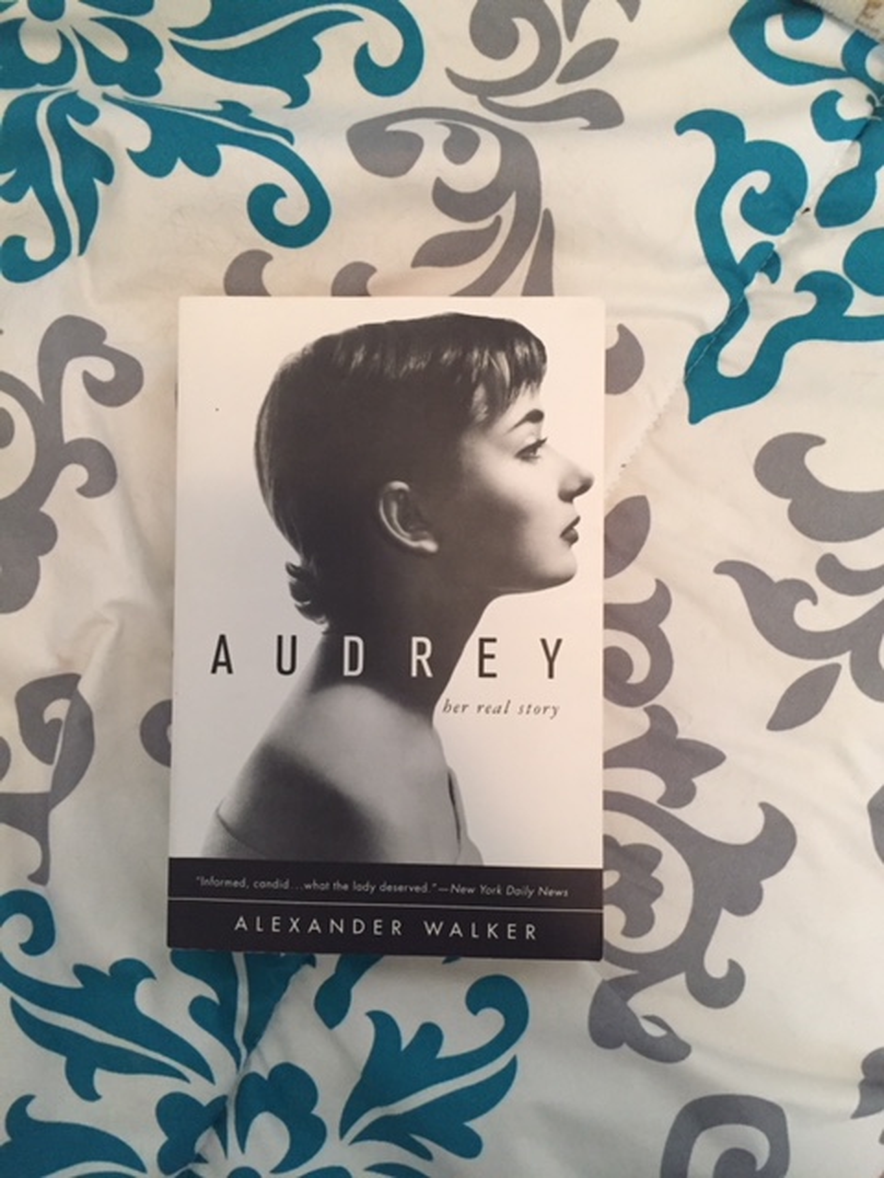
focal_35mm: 29
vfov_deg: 61.7
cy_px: 589
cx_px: 442
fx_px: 987
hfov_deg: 48.2
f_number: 2.2
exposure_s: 1/20
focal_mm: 4.15
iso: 250
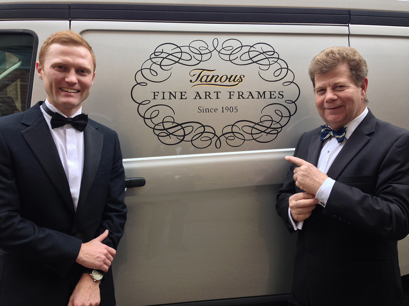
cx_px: 204
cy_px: 153
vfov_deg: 42.9
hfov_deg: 55.4
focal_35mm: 33
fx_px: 390
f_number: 2.4
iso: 50
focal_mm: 4.12
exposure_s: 1/20
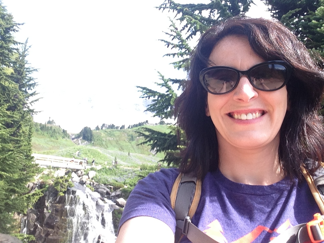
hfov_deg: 55.4
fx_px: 309
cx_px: 162
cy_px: 122
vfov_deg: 42.9
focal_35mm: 33
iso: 50
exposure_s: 1/312
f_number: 2.4
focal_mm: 2.15
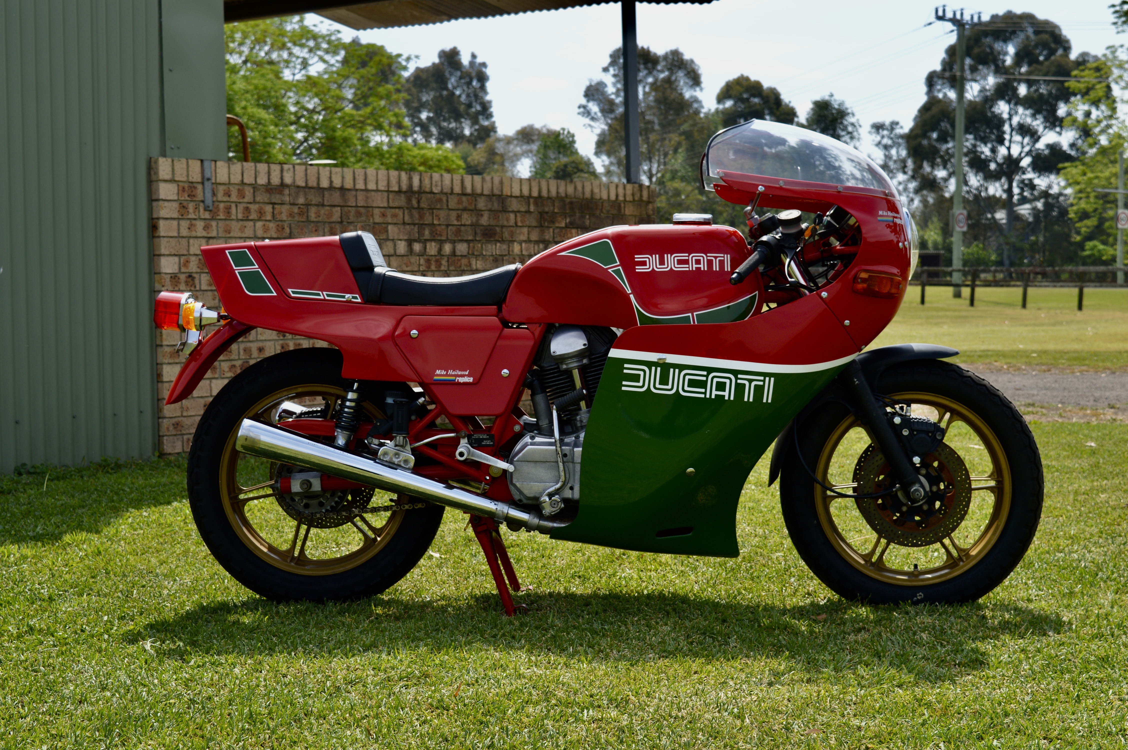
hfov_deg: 35.1
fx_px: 1784
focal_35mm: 57
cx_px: 564
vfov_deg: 23.7
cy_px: 375
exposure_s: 1/250
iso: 100
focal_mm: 38
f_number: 8
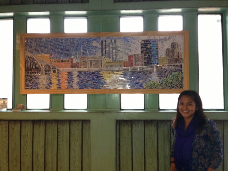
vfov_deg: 42.9
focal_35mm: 33
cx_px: 114
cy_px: 86
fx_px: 217
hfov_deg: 55.4
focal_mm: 4.13
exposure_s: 1/20
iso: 320
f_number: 2.4
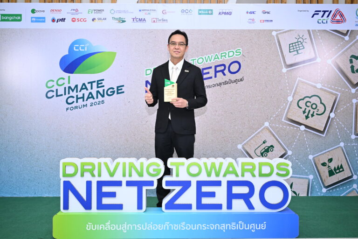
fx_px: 328
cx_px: 179
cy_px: 120
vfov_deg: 40.0
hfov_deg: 57.2
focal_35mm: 33
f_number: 4.5
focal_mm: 33
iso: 1000
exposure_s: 1/125
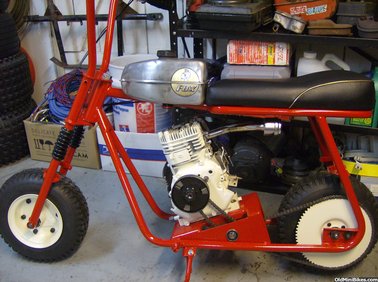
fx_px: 392
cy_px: 141
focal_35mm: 36
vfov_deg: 39.5
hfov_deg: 51.5
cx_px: 189
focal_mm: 6
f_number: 2.8
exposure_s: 1/12.8
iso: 200
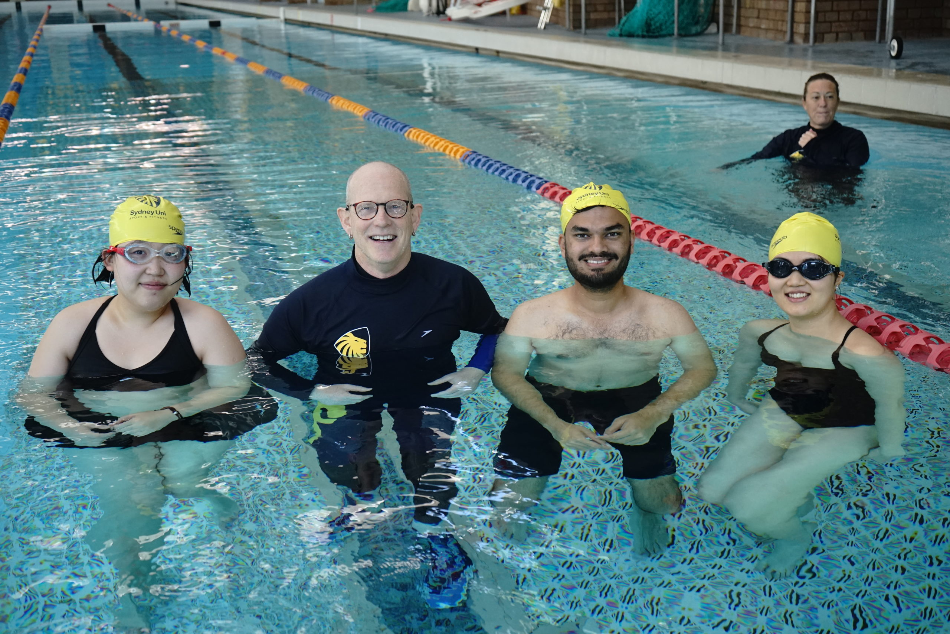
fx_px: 1108
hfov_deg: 46.4
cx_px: 475
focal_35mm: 42
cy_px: 317
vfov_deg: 31.9
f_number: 4.5
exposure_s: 1/640
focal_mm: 42
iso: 1600
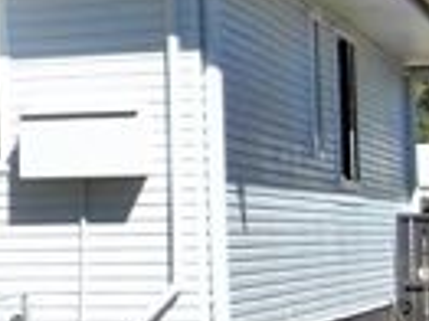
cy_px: 139
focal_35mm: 165
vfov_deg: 9.0
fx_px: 2043
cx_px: -763
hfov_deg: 9.8
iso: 100
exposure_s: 1/1000
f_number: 4
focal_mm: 4.4
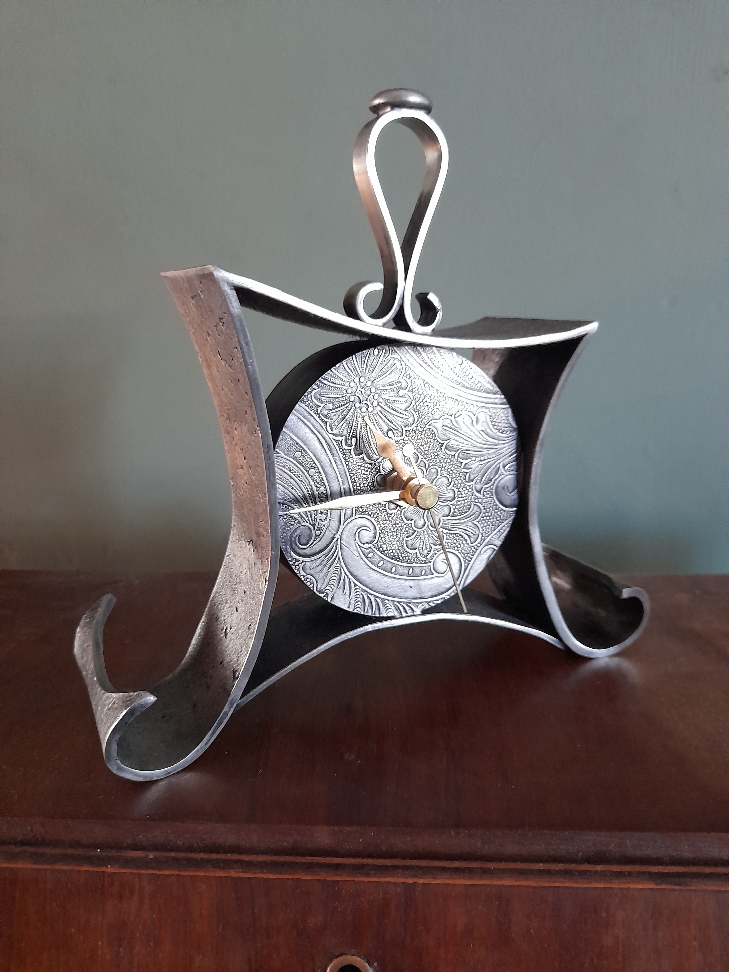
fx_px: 702
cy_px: 486
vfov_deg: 69.4
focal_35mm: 25
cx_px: 364
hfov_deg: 54.9
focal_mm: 4.6
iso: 640
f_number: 2
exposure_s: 1/25
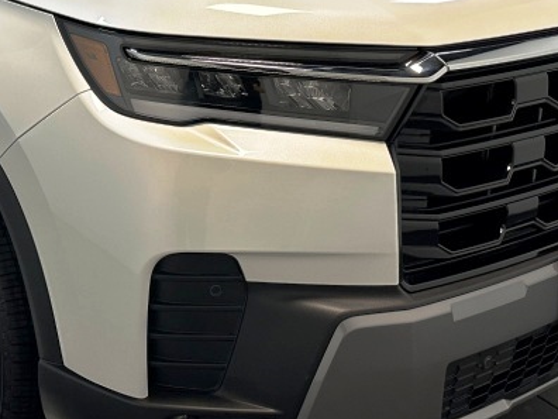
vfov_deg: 23.5
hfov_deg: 30.7
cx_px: 147
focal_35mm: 62
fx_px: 999
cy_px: 116
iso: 200
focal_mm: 6.86
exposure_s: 1/60
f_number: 1.78
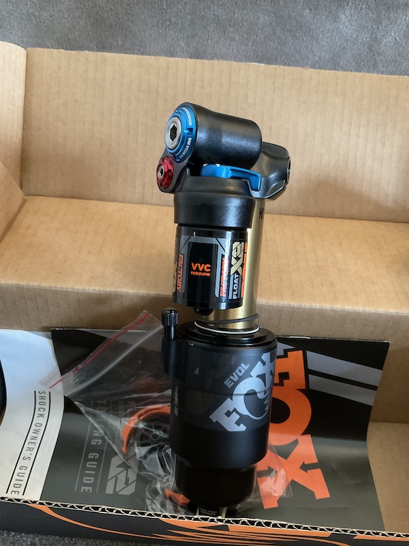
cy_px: 273
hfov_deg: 48.2
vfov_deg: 61.7
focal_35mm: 29
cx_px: 204
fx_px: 457
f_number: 1.8
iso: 400
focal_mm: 3
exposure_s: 1/30
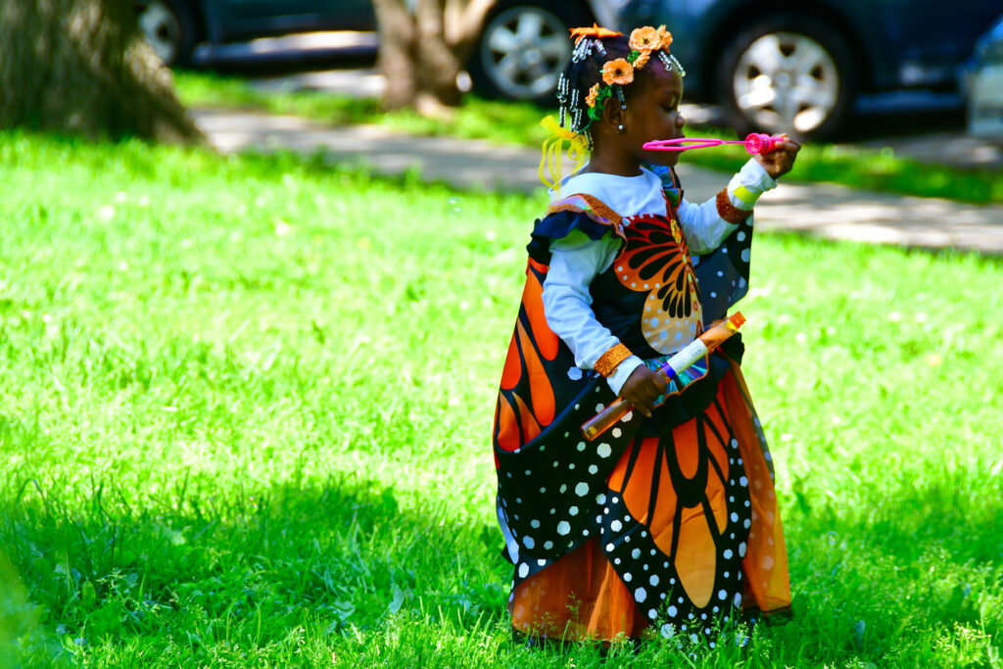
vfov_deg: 5.4
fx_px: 7105
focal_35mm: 255
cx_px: 502
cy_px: 334
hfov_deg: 8.1
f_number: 6.3
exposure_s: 1/250
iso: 280
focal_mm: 170
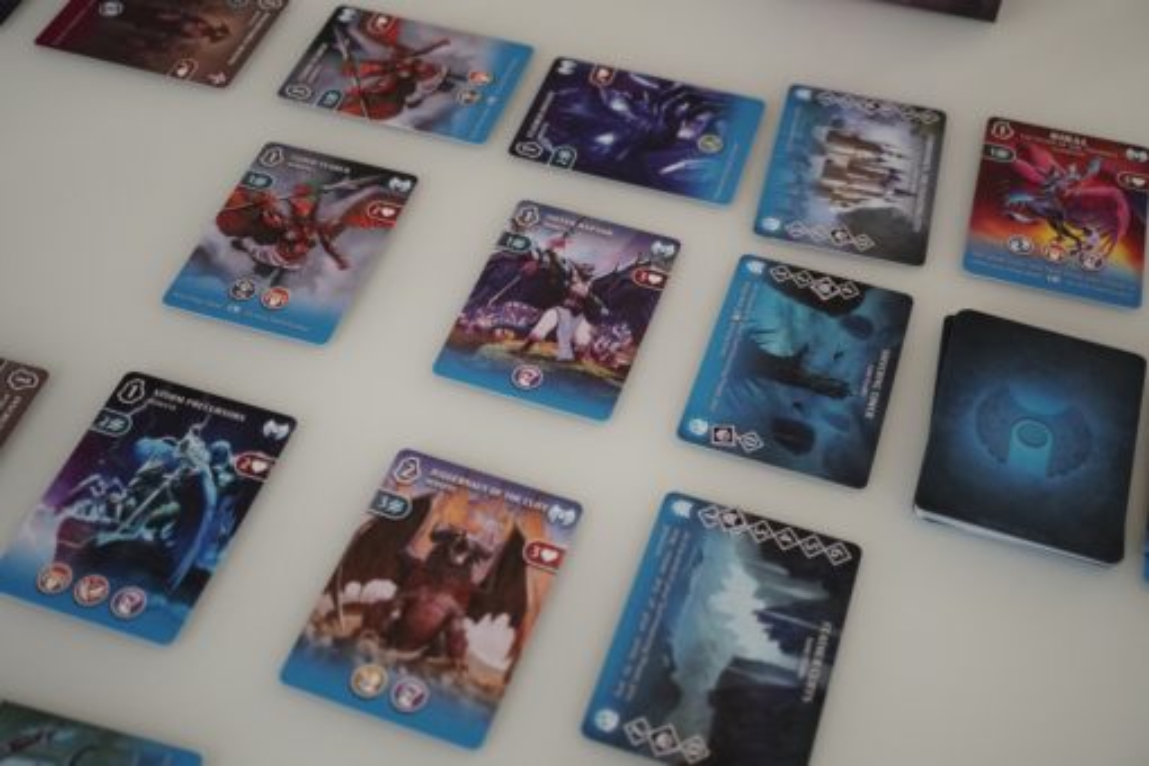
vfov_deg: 29.9
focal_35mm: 45
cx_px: 574
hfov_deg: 43.6
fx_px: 1436
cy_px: 383
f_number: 3.5
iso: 1600
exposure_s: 1/160
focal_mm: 30
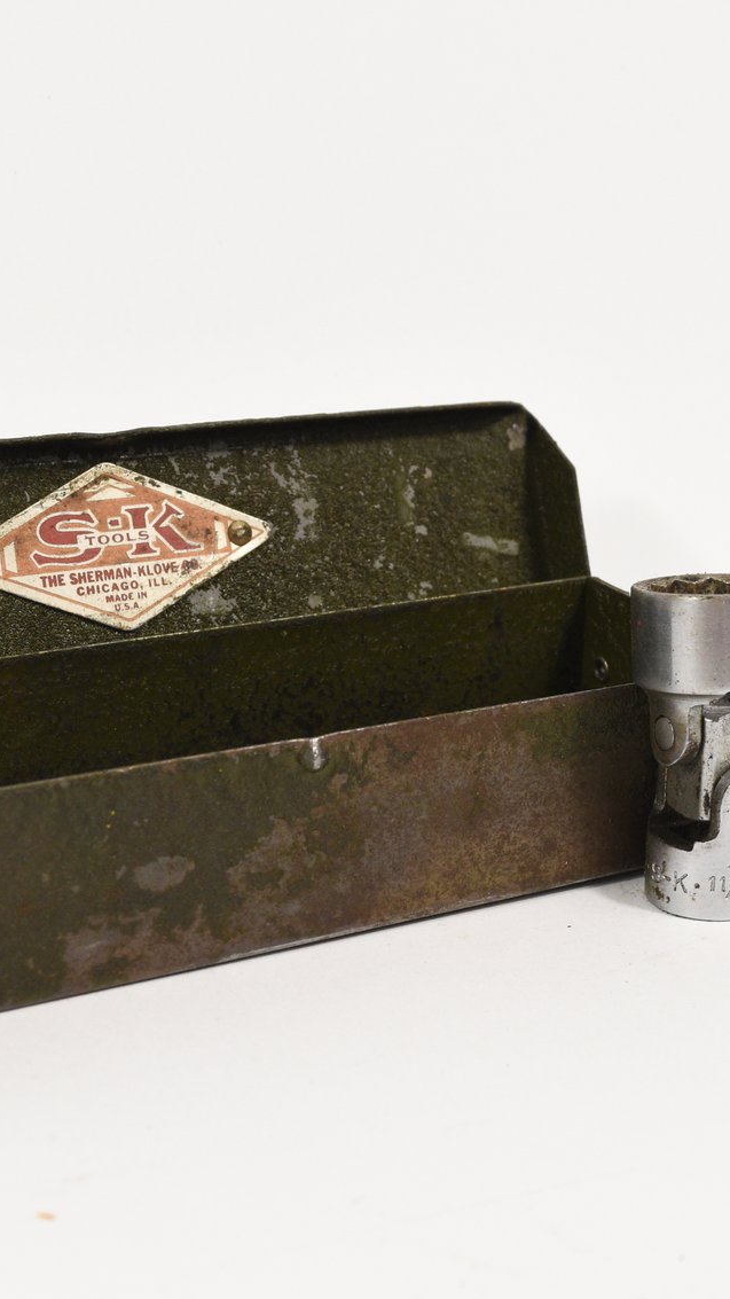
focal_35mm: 61
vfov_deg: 34.4
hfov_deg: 19.3
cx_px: 667
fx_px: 2100
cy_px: 682
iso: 1000
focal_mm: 22
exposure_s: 1/200
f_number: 8
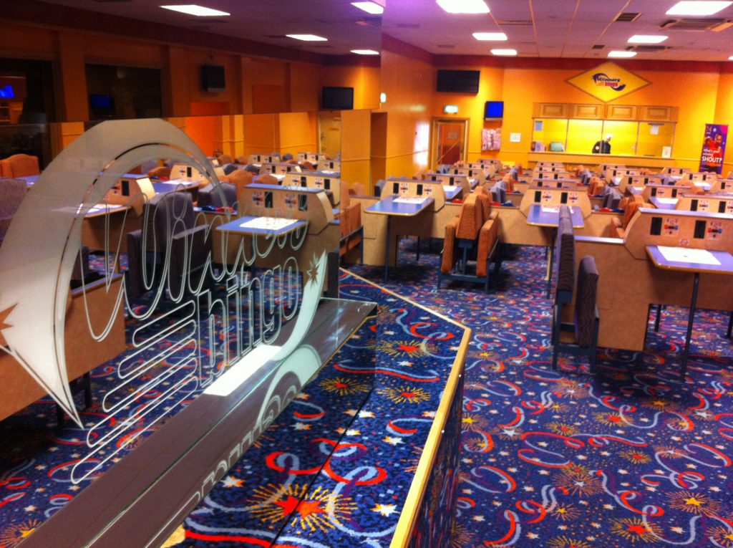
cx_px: 366
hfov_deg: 52.7
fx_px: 740
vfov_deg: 40.6
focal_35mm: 35
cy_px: 274
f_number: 2.8
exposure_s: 1/15
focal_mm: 3.85
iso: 200
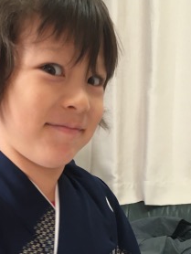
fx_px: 463
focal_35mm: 63
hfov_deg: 23.2
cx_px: 61
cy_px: 223
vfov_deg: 29.6
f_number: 2.2
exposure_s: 1/30
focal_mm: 4.15
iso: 50
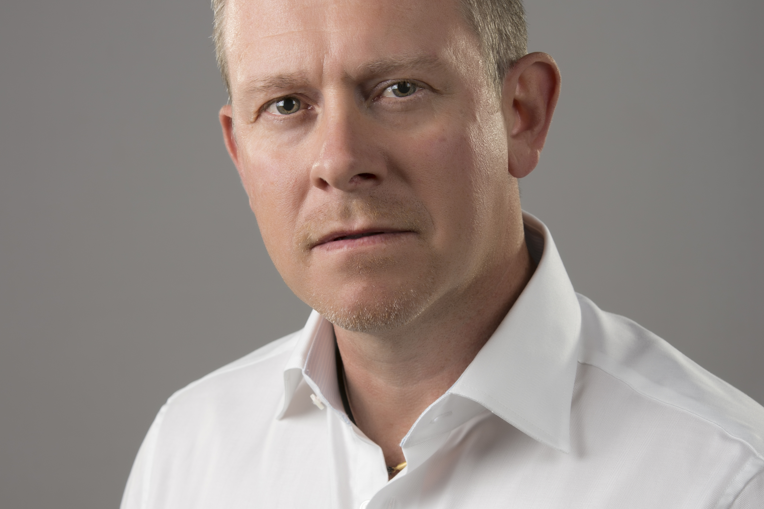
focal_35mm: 123
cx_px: 382
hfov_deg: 16.7
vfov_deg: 11.1
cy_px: 303
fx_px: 2610
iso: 100
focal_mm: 82
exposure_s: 1/125
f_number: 9
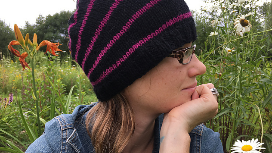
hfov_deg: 61.0
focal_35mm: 32
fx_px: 231
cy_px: 80
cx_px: 137
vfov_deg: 36.6
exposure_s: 1/243
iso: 25
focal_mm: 4.15
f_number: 2.2
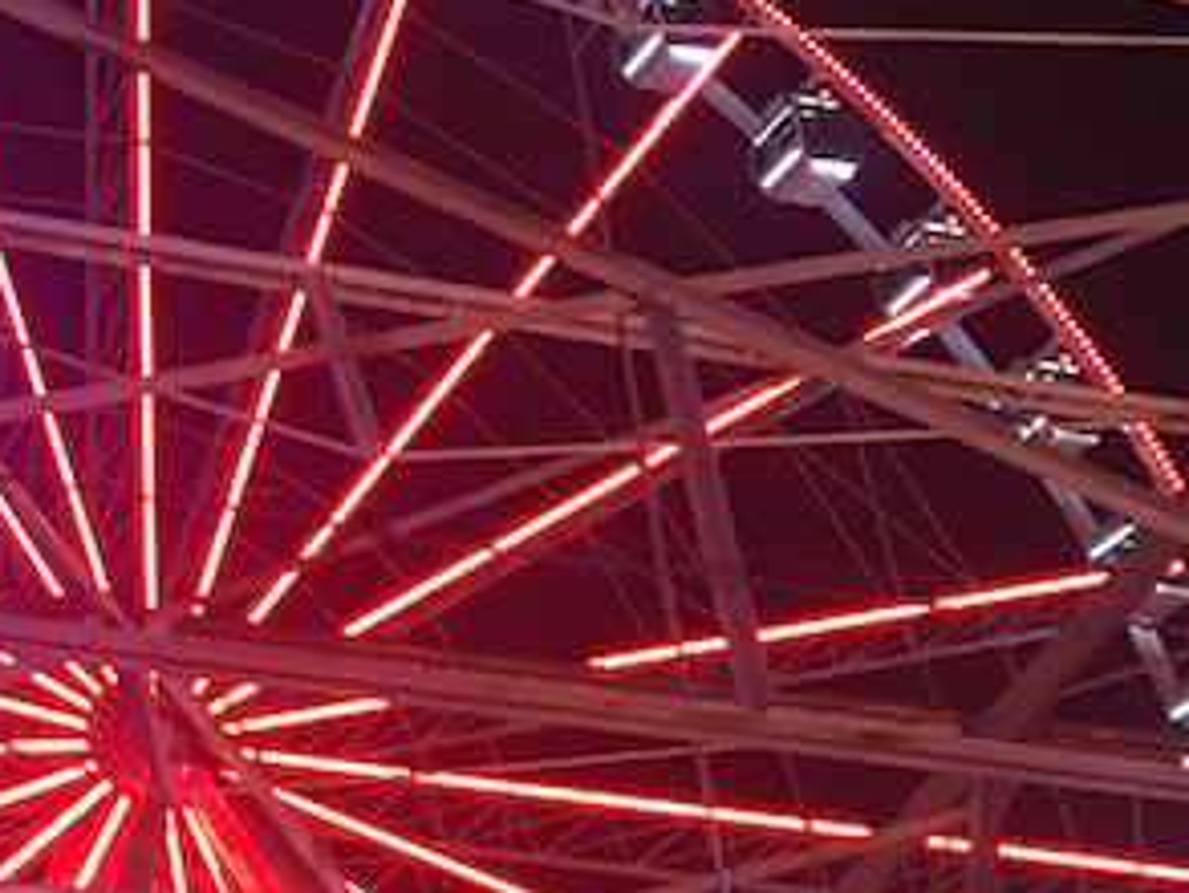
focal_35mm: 97
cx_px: -264
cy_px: 834
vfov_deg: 15.1
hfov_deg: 19.0
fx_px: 3333
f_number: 2.2
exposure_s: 1/20
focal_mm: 4.15
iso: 200
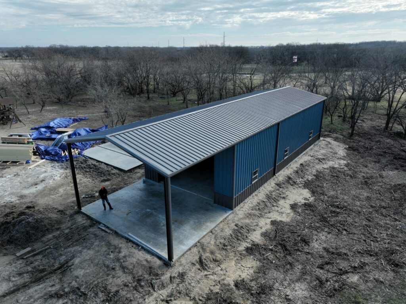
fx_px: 281
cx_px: 203
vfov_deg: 56.8
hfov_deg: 71.6
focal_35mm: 24
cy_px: 152
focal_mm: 12.29
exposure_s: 1/1600
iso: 300
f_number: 2.8
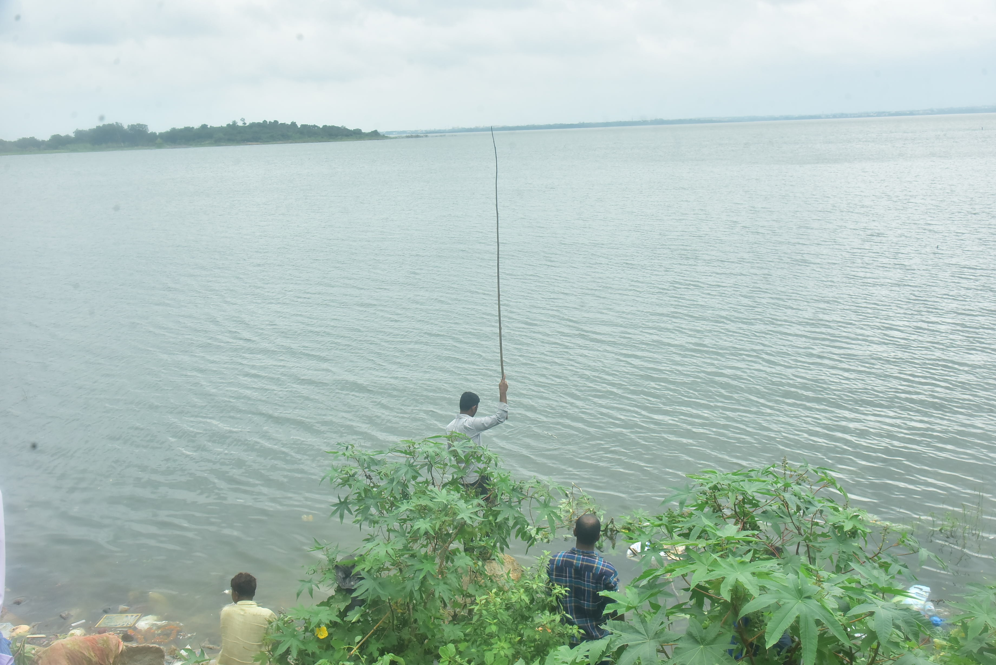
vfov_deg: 41.1
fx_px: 886
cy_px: 332
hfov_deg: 58.7
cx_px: 498
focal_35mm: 32
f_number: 10
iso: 800
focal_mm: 32
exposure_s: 1/640
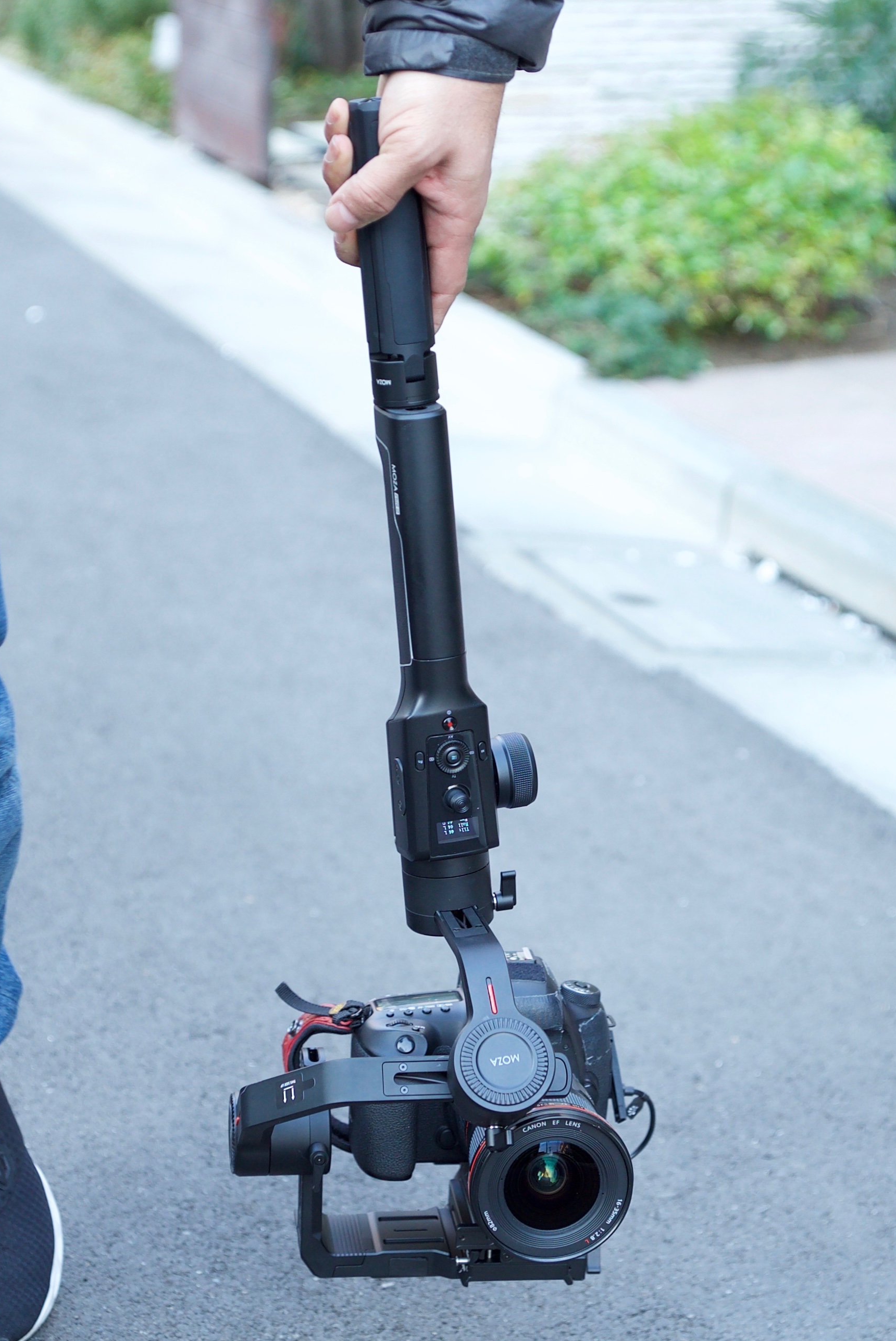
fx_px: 2685
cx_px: 450
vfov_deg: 28.1
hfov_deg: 18.9
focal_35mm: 72
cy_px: 712
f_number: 3.2
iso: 800
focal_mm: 45
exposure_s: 1/160
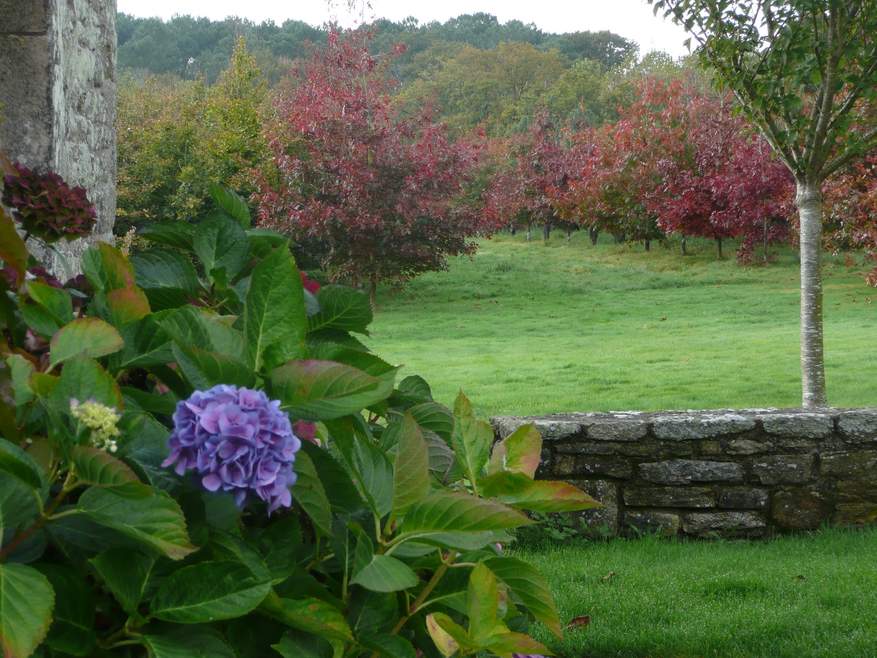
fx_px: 2255
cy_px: 329
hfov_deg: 22.0
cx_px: 438
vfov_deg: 16.6
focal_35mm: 89
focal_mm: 14.7
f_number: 4.7
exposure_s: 1/80
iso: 100
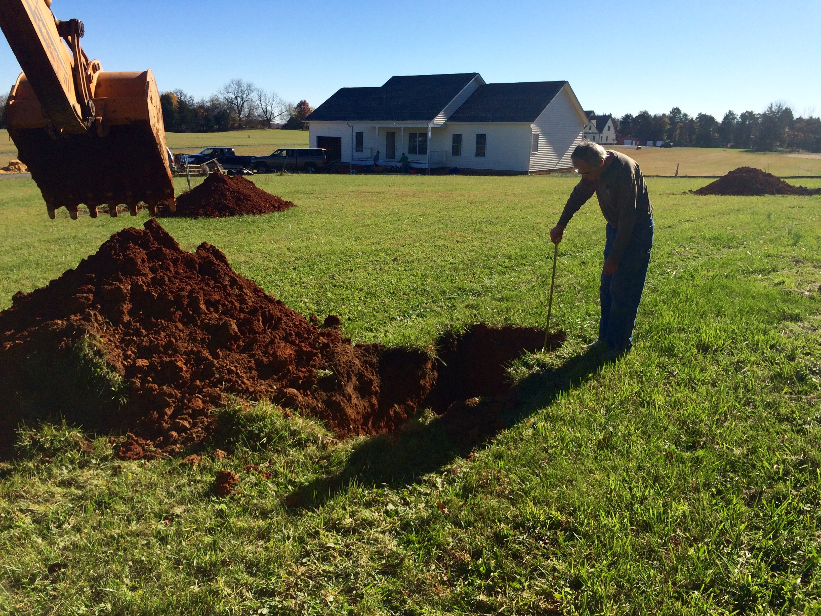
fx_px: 688
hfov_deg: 61.7
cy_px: 308
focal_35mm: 29
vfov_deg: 48.2
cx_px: 410
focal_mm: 4.15
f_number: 2.2
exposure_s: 1/2283
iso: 32
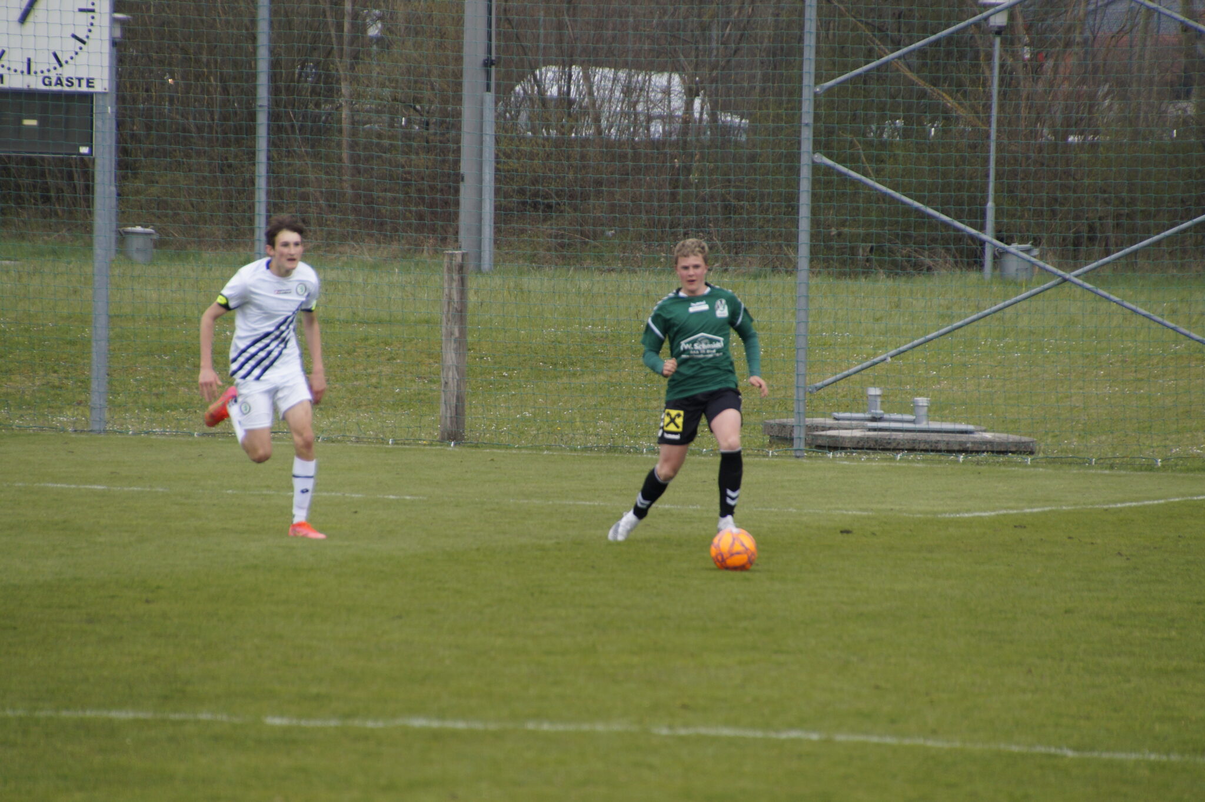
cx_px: 602
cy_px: 401
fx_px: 14050
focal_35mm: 420
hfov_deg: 4.9
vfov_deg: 3.3
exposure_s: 1/500
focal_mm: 280
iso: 320
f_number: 6.3
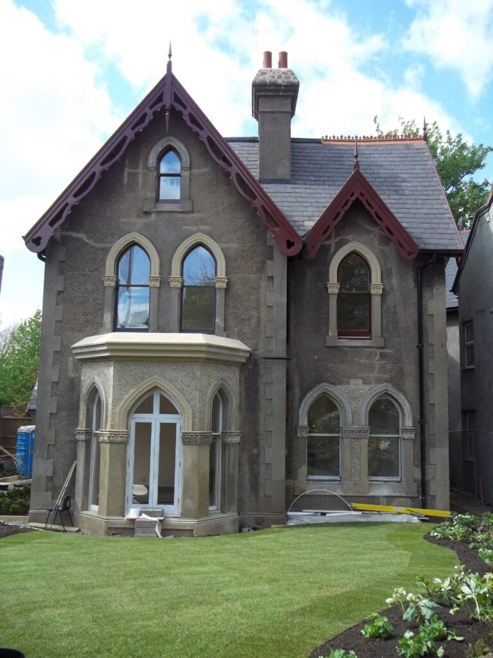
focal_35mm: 32
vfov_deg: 56.8
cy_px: 329
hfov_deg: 44.2
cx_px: 246
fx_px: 608
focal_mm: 5.7
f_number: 2.9
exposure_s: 1/400
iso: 64
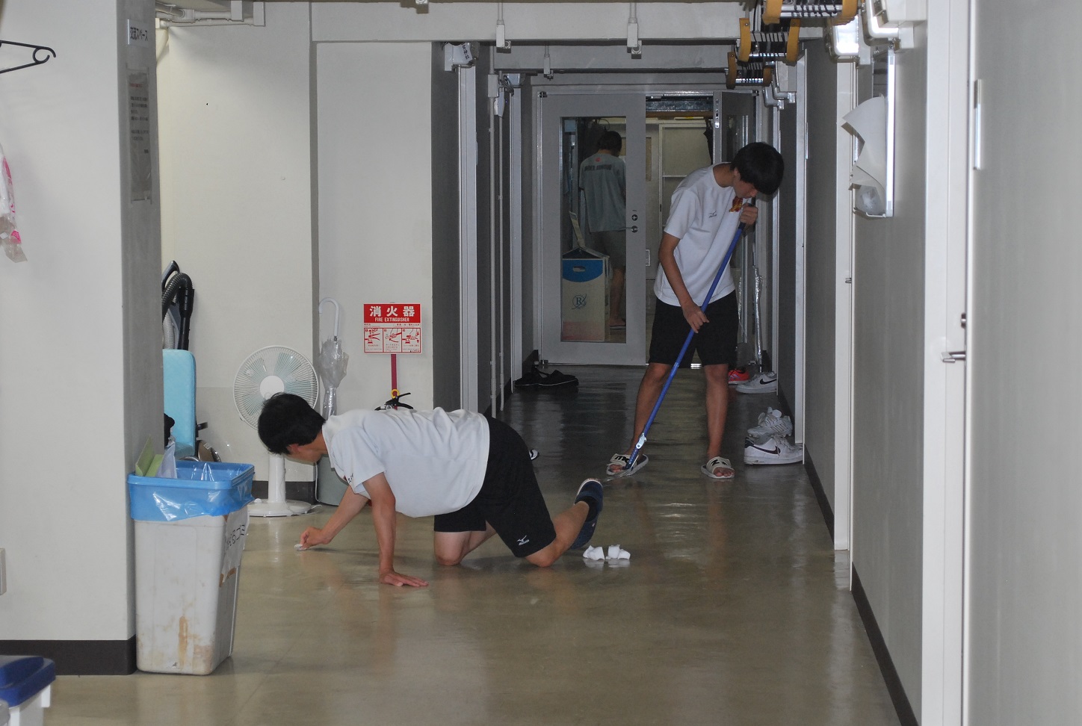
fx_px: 2485
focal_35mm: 82
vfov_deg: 16.6
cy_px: 363
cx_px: 541
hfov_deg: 24.6
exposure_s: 1/60
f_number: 5.6
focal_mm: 55
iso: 640
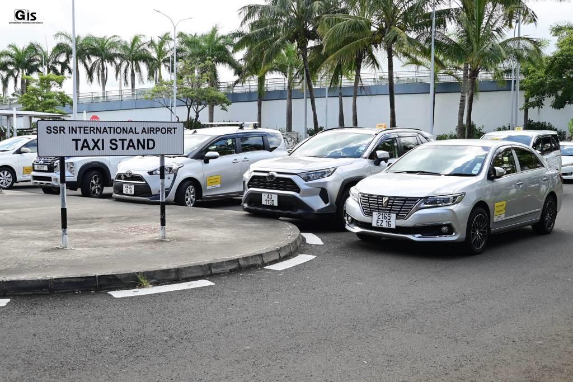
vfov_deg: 34.2
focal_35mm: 39
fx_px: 621
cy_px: 191
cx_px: 286
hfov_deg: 49.5
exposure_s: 1/200
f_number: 6.3
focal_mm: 26
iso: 100
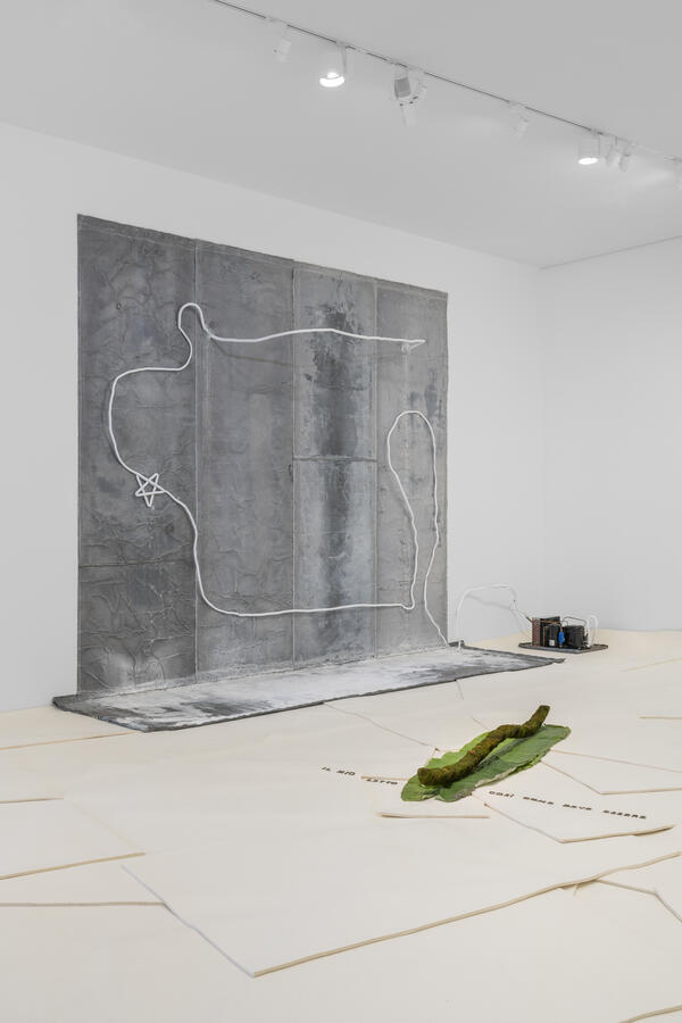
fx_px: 966
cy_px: 512
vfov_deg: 55.8
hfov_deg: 38.9
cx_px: 341
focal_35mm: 34
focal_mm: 34
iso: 100
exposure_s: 1/3
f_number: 11
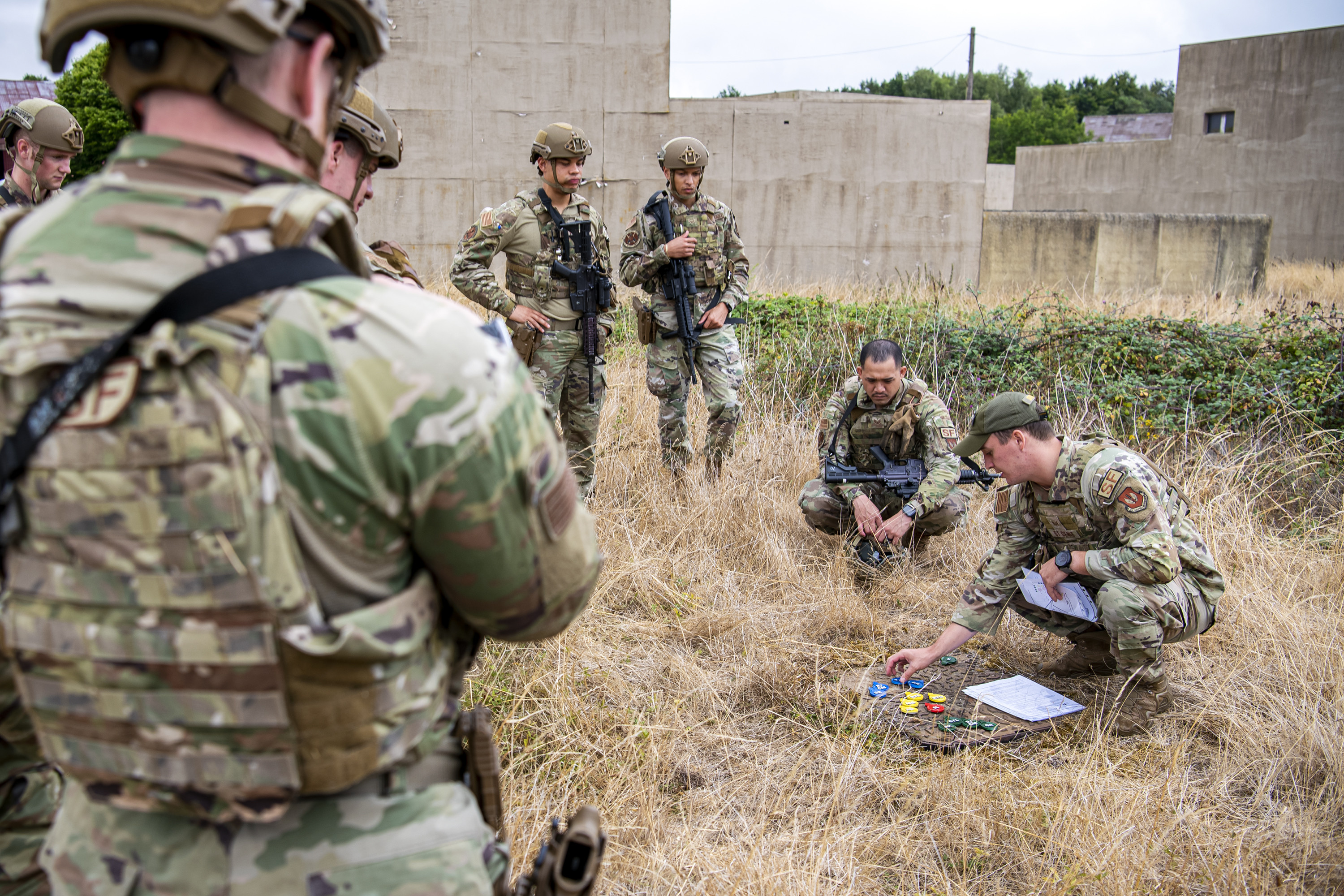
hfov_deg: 58.7
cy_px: 448
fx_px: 1195
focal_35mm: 32
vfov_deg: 41.1
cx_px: 672
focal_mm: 32
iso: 100
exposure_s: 1/250
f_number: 4.5
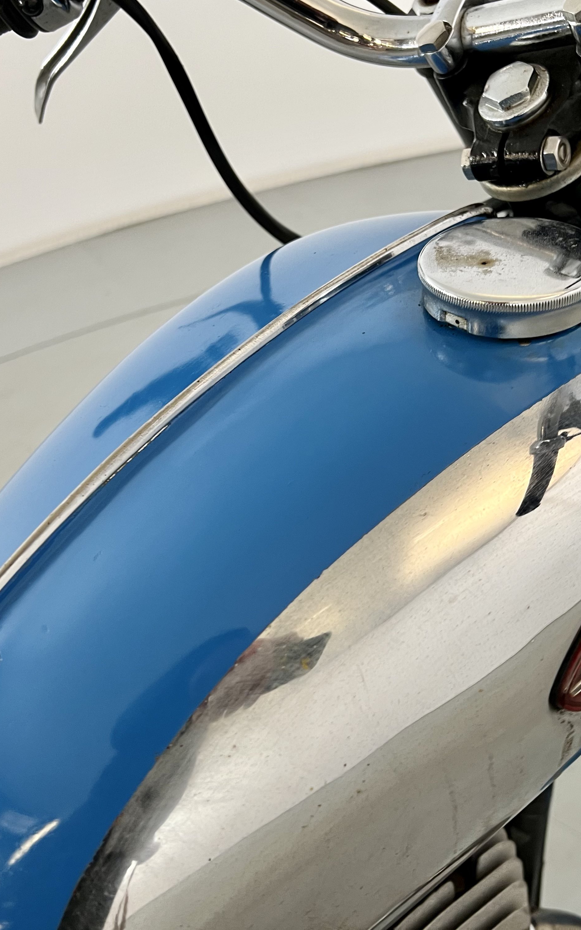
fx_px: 937
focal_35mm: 37
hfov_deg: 34.2
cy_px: 463
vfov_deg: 52.7
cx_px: 368
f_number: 1.5
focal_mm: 5.7
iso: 80
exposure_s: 1/50
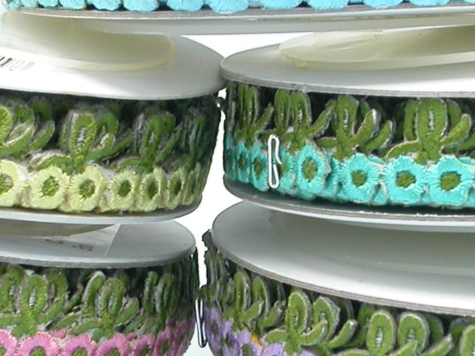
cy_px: 238
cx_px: 239
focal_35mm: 199
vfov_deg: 7.5
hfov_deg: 9.9
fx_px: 2731
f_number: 3.5
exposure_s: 1/98.9
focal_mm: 12.6
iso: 100
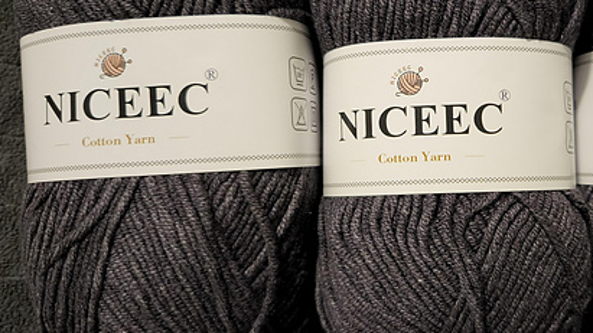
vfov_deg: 30.3
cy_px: 126
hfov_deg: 49.7
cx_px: 440
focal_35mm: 39
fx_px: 613
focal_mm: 5.4
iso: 800
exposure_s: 1/60
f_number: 1.8
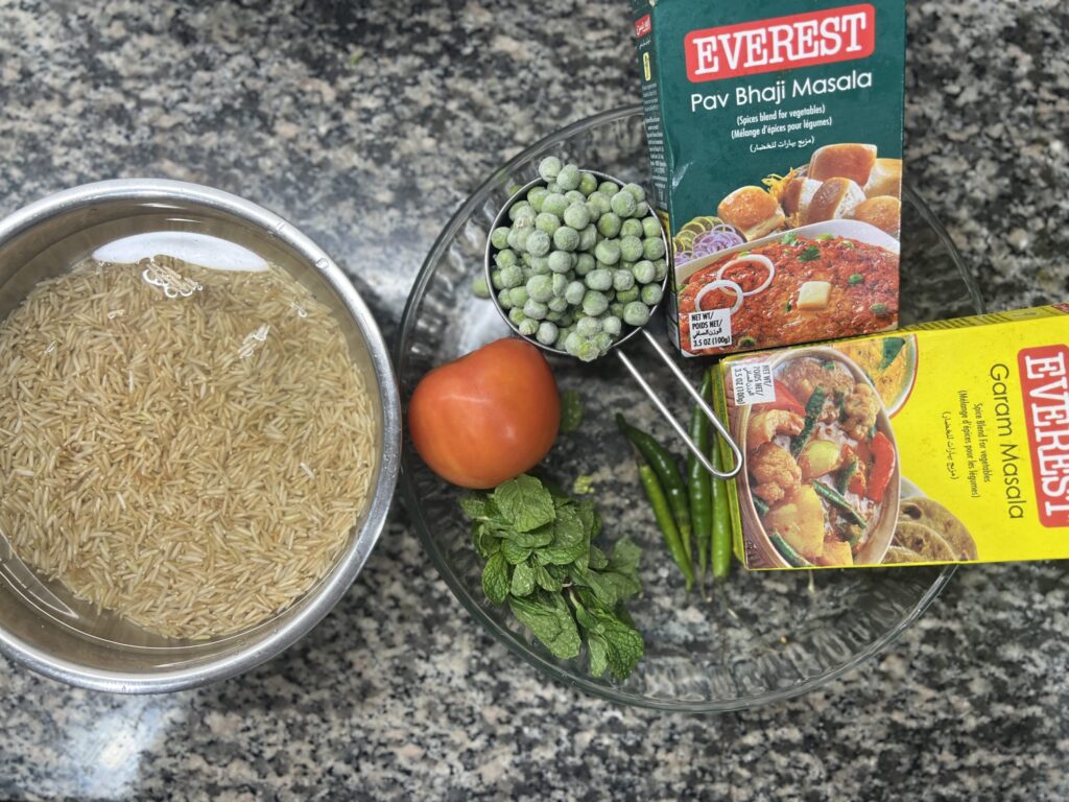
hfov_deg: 67.3
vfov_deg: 53.1
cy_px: 401
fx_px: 803
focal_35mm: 26
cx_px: 534
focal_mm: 5.7
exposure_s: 1/121
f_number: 1.5
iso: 80
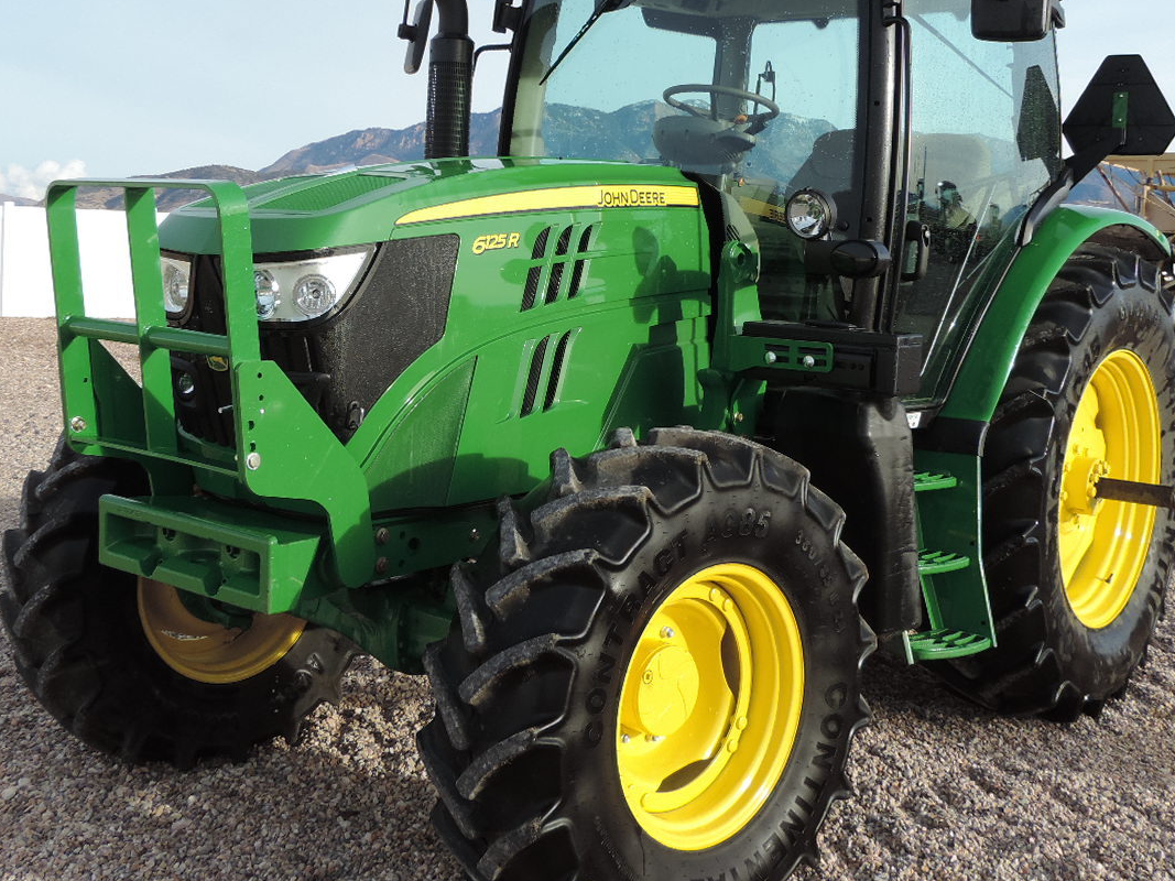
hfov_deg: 42.0
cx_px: 540
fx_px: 1527
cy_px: 327
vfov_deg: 32.0
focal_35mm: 45
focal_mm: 5.3
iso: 80
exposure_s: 1/500
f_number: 3.1
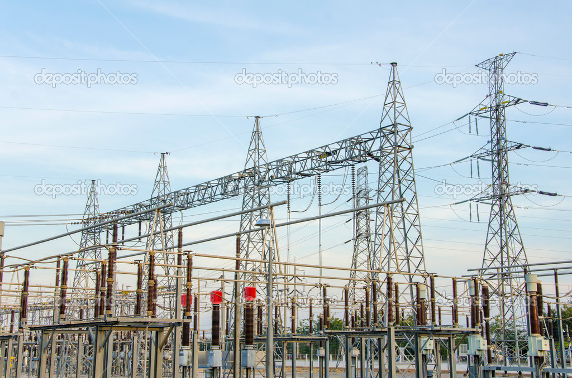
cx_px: 286
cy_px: 189
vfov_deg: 26.4
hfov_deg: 39.0
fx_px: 809
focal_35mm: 51
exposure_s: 1/60
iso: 100
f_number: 8
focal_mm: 34
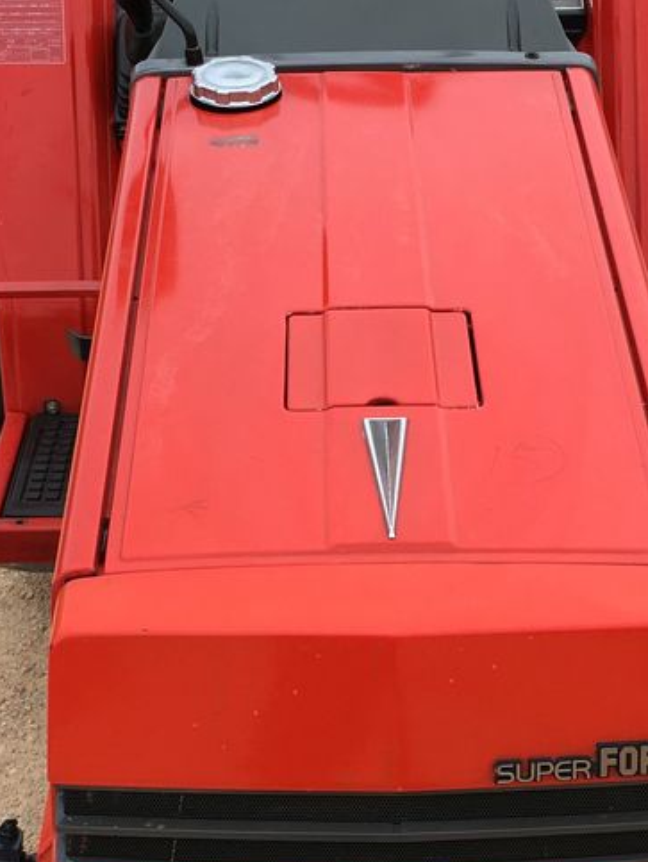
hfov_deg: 20.5
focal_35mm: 72
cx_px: 339
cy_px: 610
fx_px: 1795
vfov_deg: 26.8
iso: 25
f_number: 2.2
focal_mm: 4.15
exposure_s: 1/379
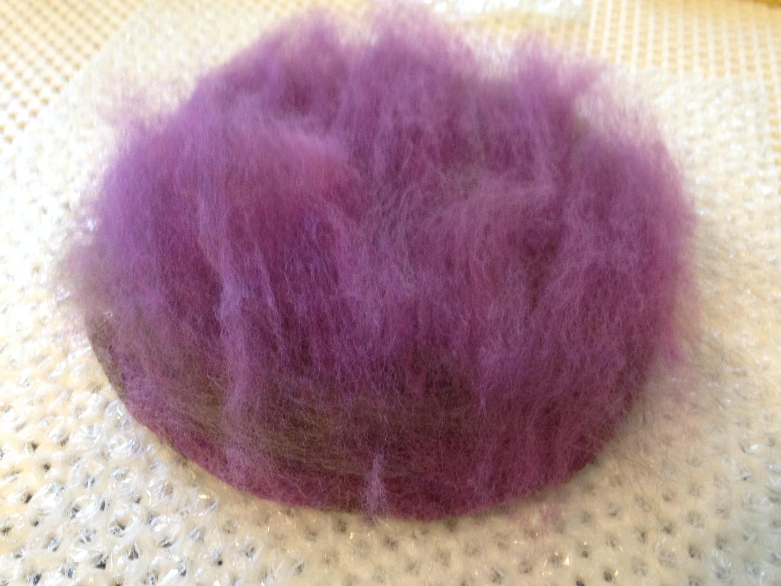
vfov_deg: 42.9
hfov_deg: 55.4
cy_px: 293
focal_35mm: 33
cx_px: 390
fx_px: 745
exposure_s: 1/20
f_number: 2.4
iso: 160
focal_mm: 4.12
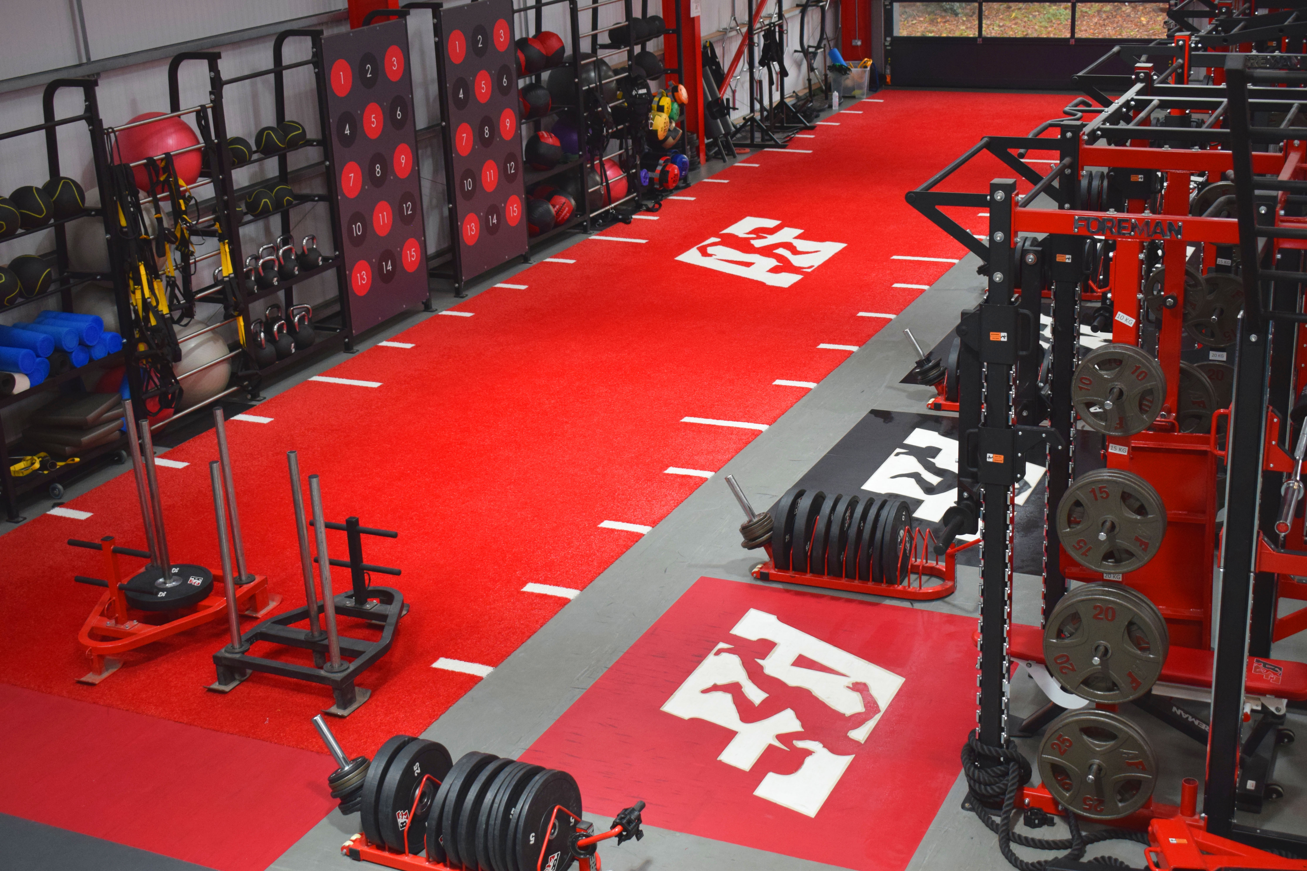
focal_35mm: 46
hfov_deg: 42.3
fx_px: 1688
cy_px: 436
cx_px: 654
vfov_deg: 28.9
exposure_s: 1/60
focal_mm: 31
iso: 1600
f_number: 4.2
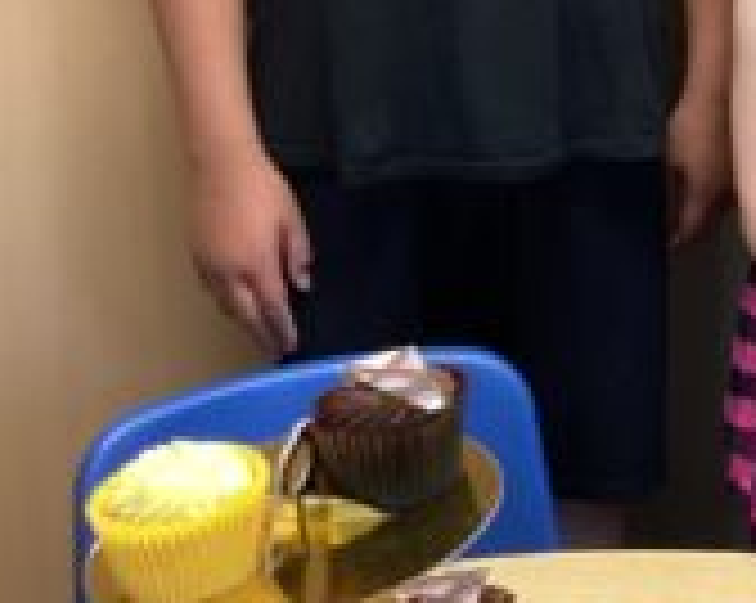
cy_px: -117
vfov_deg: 15.4
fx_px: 2145
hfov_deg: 17.9
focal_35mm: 96
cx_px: 1123
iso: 125
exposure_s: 1/50
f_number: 2.4
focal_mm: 3.3
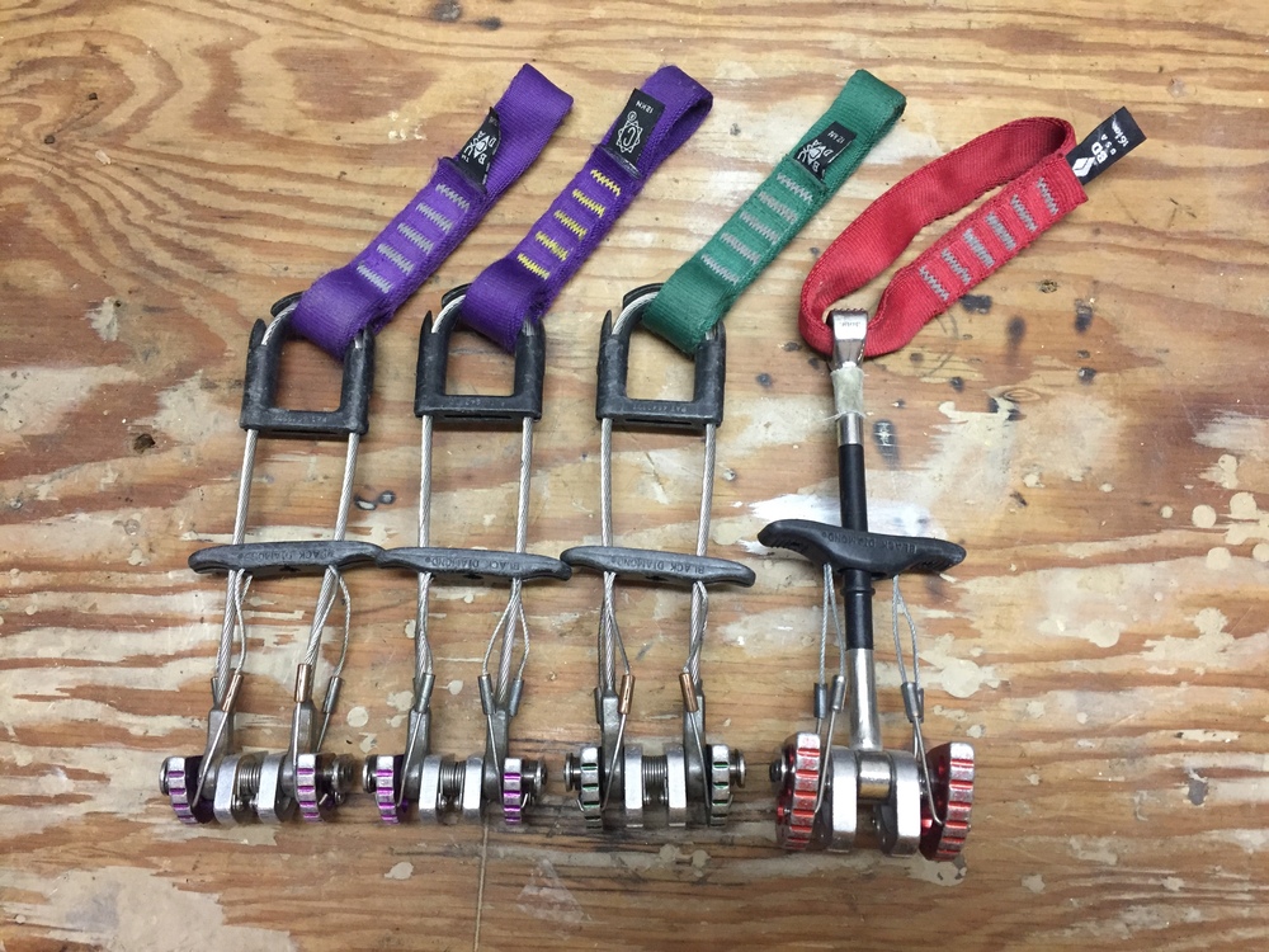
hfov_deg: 61.7
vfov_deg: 48.2
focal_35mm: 29
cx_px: 634
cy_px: 476
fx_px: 1063
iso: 160
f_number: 2.2
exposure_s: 1/30
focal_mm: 4.15
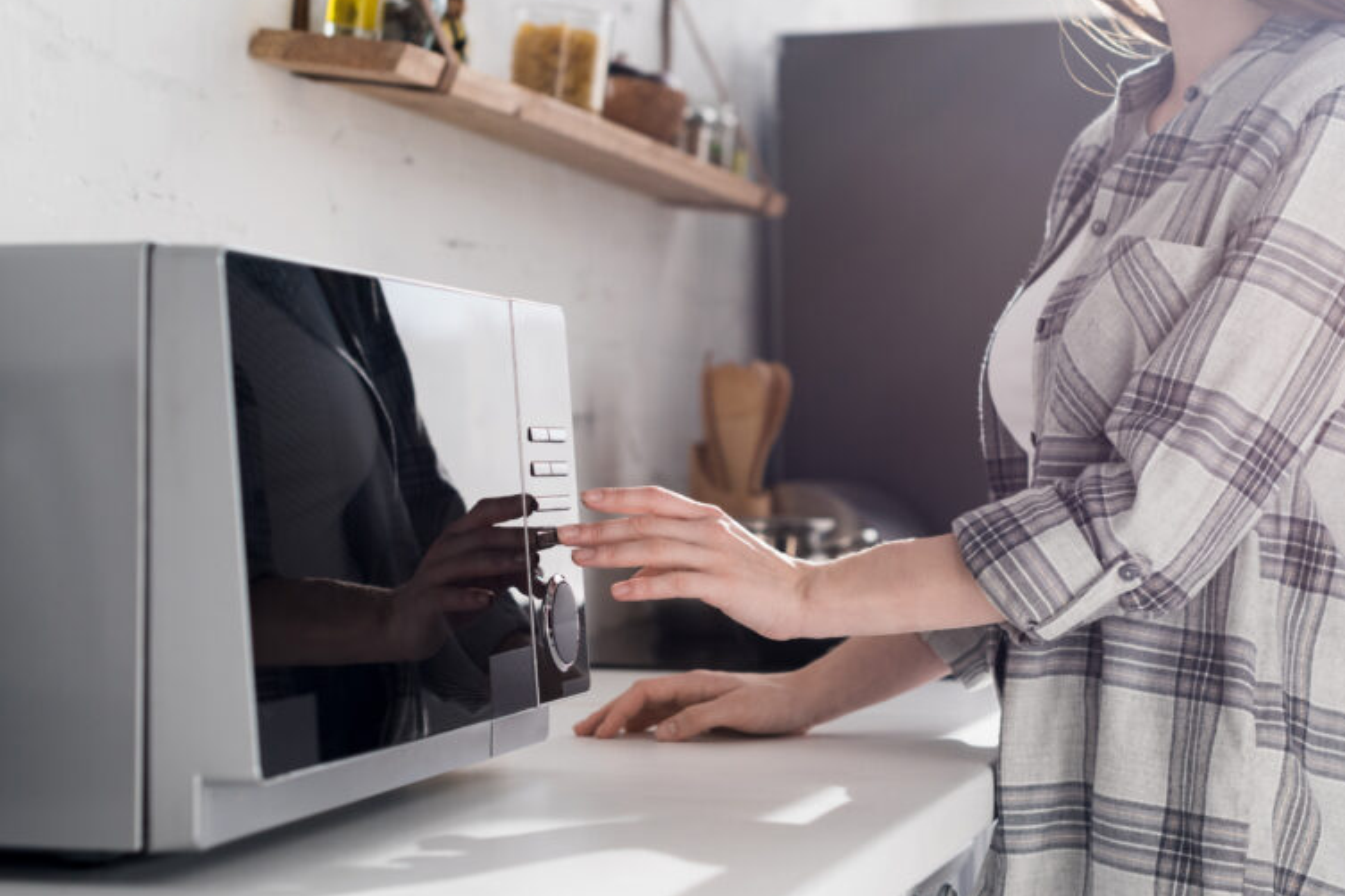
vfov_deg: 20.0
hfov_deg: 29.6
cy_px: 469
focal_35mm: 68
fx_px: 2540
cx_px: 757
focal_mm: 50
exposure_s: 1/1000
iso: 250
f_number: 4
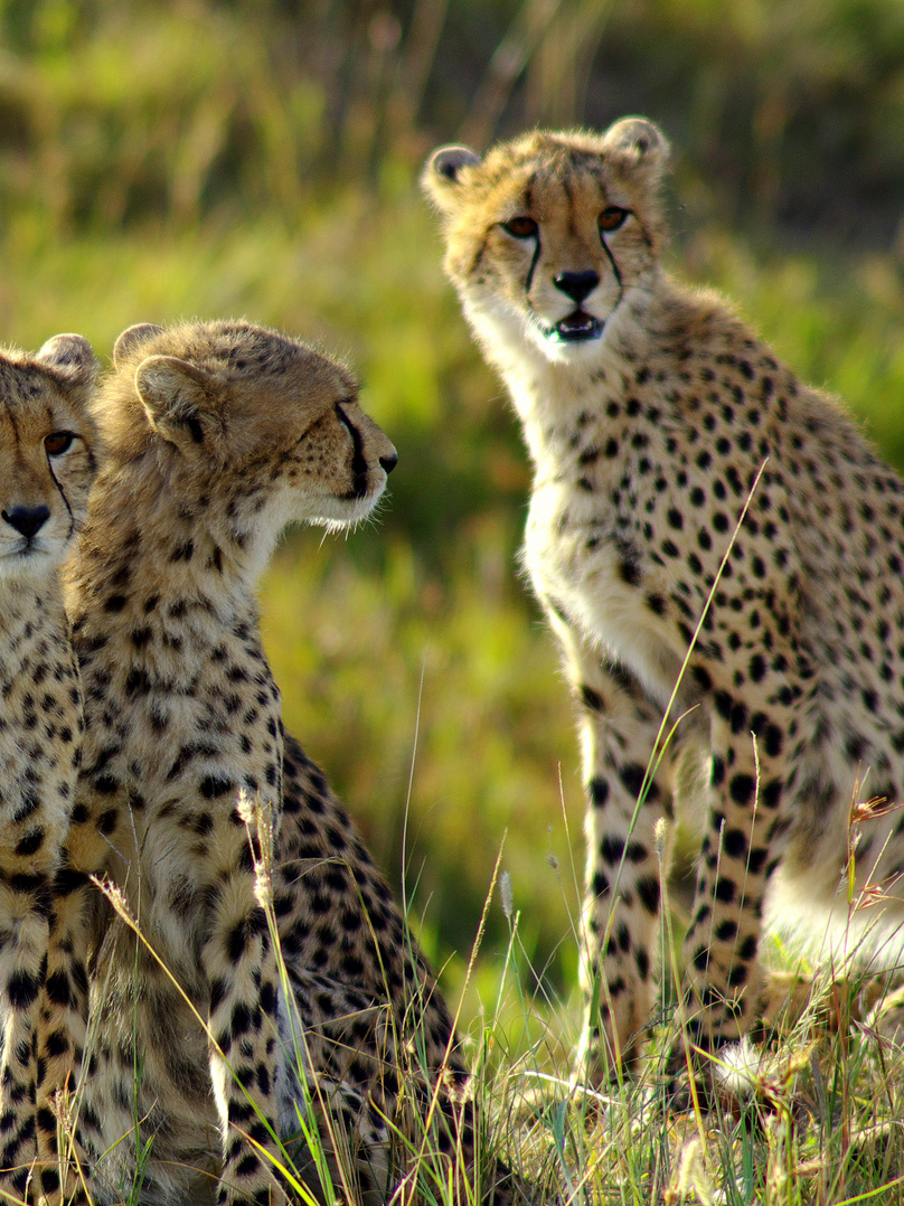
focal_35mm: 652
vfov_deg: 3.0
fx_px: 22712
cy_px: 603
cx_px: 57
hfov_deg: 2.3
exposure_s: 1/320
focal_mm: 300
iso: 400
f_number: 9
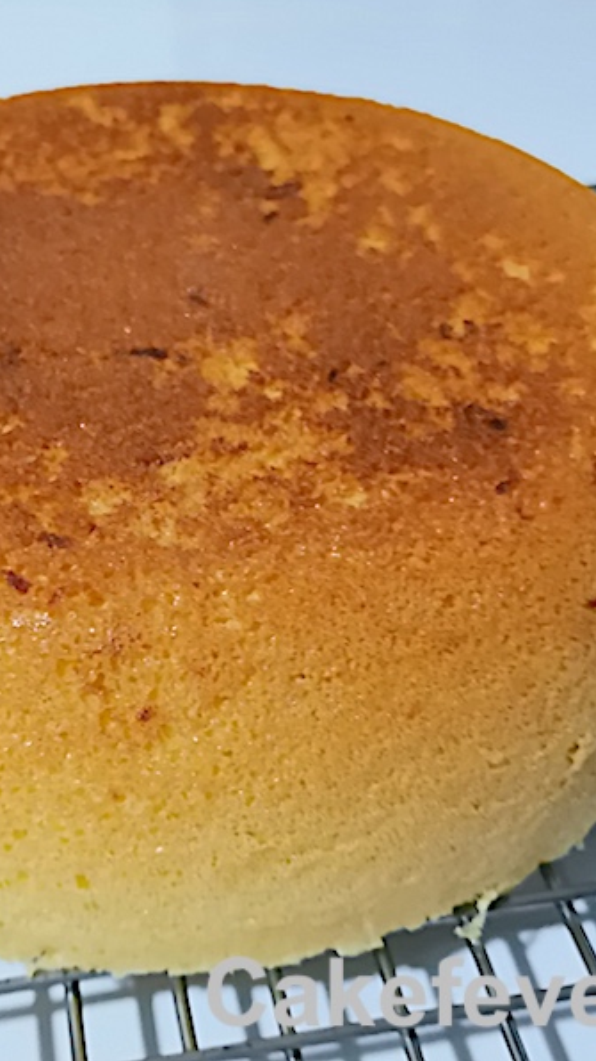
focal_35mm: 38
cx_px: 183
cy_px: 529
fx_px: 1068
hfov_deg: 30.9
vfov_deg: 52.8
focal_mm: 4.75
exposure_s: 1/24
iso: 1000
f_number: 1.8
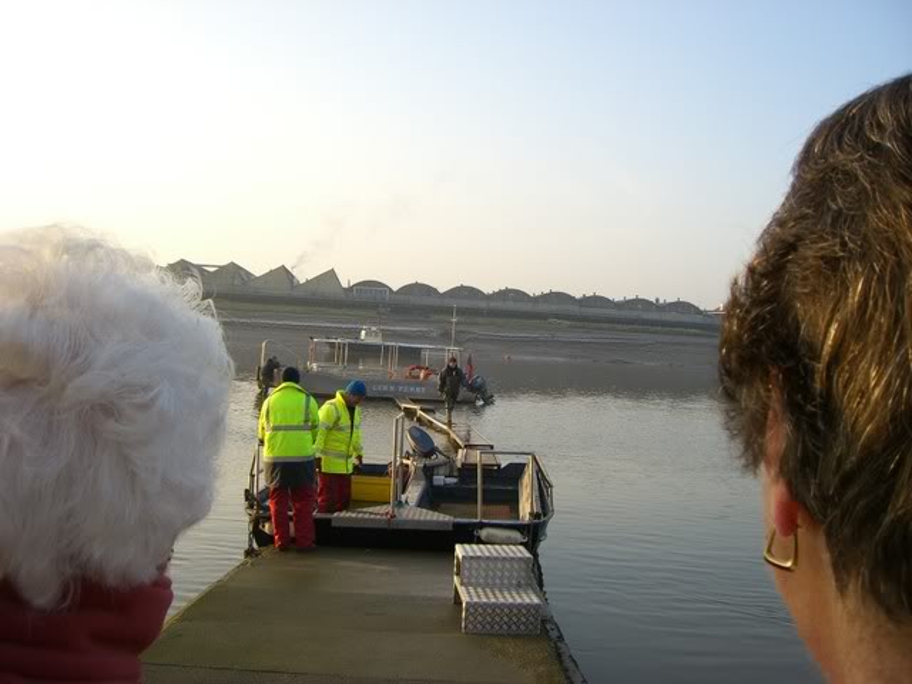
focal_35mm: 38
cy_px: 342
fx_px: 1001
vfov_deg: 37.7
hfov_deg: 49.0
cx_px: 456
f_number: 4.3
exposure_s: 1/200
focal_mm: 6.2
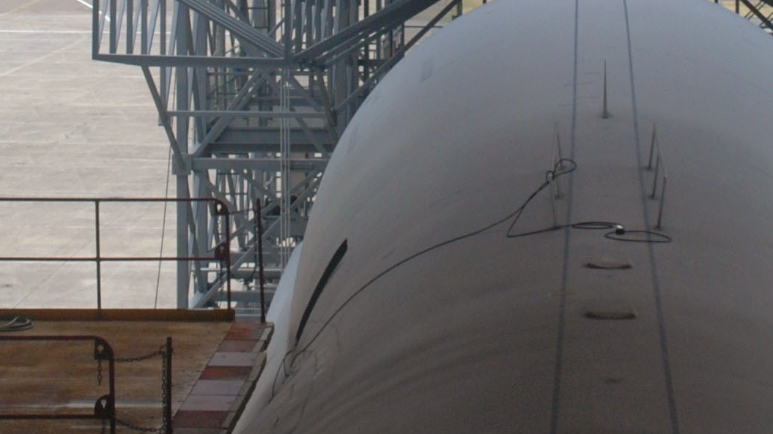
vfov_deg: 7.7
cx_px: 459
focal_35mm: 156
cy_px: -89
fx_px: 3195
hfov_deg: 13.8
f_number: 7.1
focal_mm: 27
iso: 200
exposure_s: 1/80
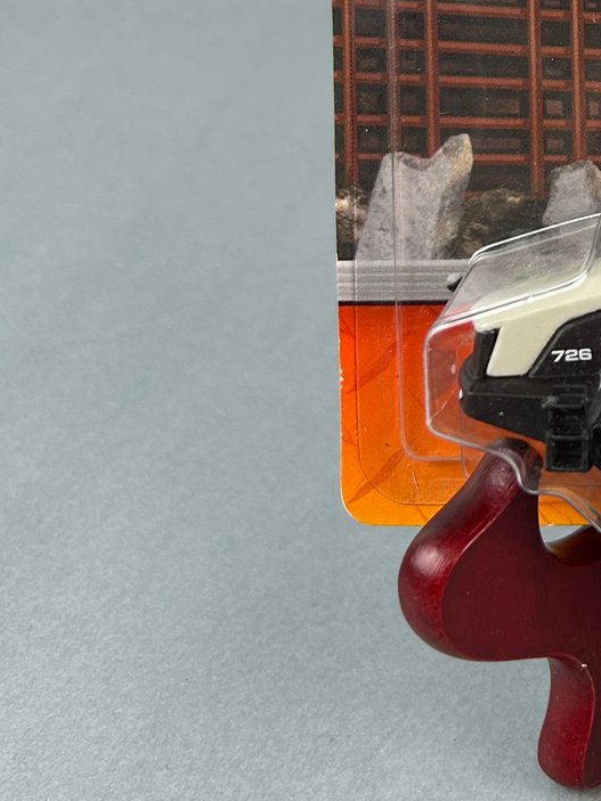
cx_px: 854
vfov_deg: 24.9
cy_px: -21
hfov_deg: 18.1
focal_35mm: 74
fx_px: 1714
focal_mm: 5.7
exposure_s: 1/120
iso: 50
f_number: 1.5
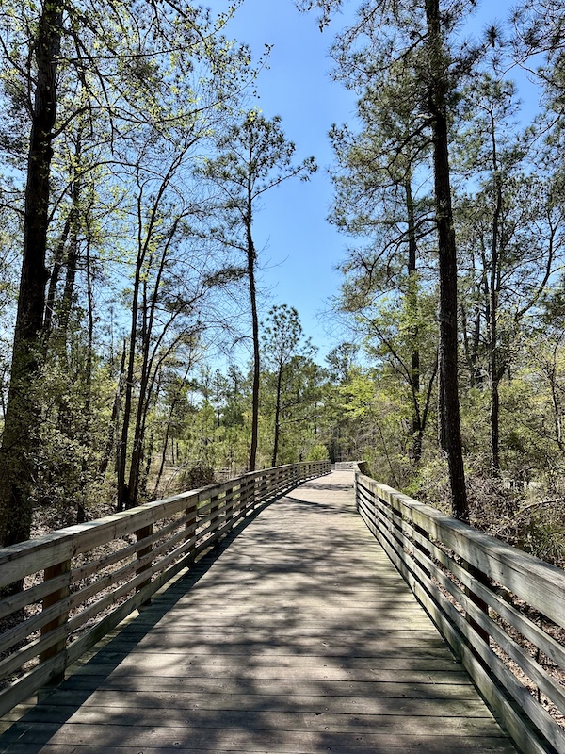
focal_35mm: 24
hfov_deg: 56.8
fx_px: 522
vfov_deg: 71.6
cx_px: 282
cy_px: 377
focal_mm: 6.86
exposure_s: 1/3356
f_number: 1.78
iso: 80
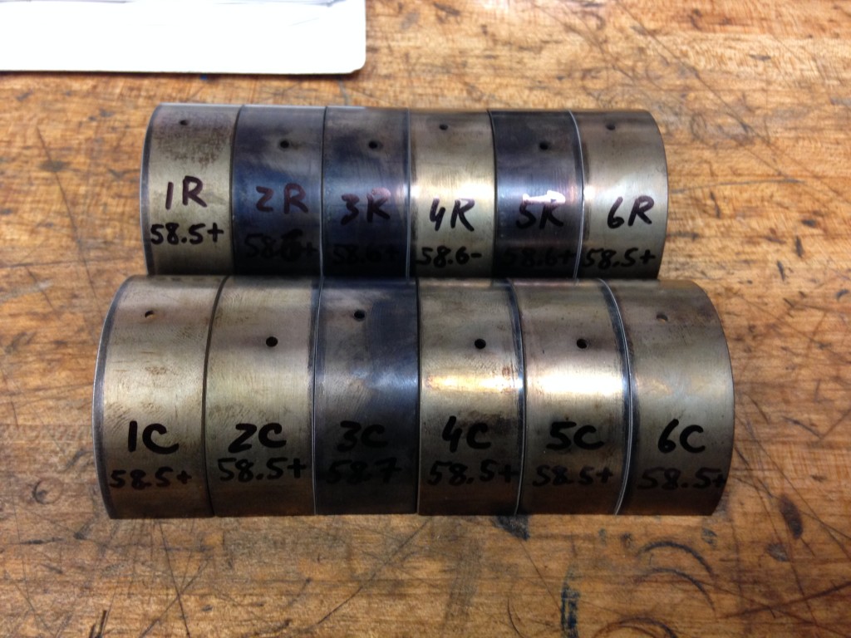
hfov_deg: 55.4
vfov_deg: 42.9
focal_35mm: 33
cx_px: 426
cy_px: 319
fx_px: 811
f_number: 2.4
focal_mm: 4.12
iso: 160
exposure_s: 1/20
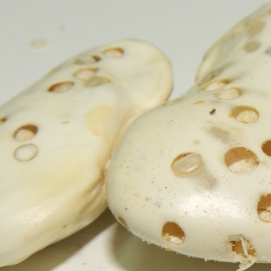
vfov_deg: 15.8
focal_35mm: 110
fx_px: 974
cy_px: 165
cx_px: 191
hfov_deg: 15.8
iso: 200
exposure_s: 1/30
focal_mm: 10.7
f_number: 5.3
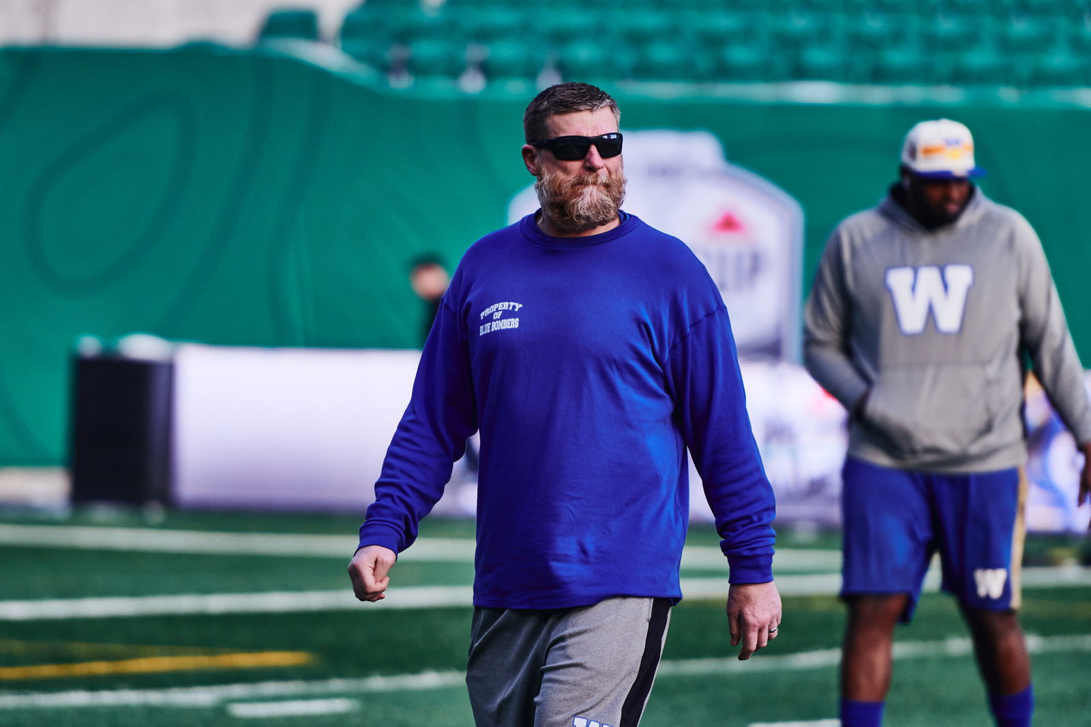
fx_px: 12119
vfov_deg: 3.4
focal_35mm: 400
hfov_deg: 5.2
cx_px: 546
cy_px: 364
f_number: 2.8
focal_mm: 200
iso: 200
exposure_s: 1/2000
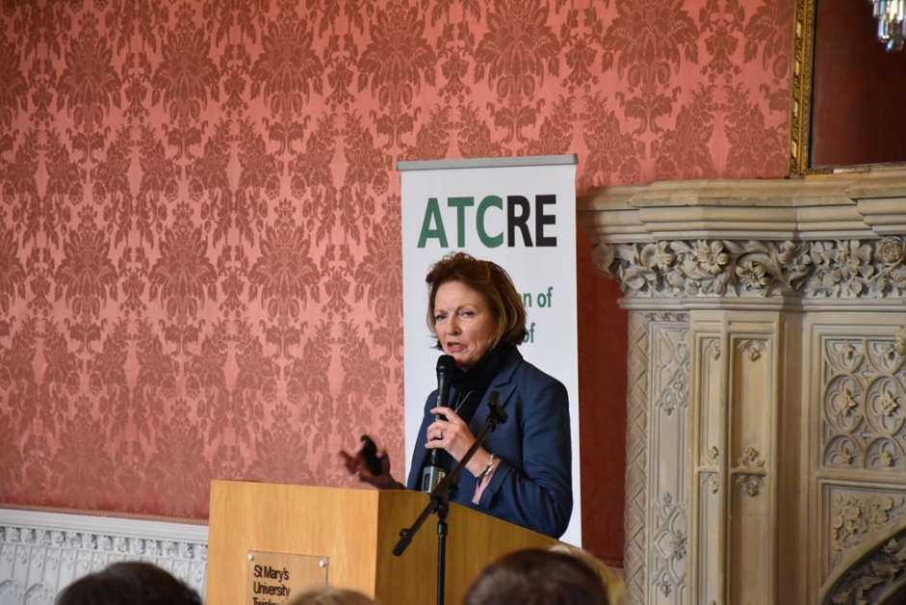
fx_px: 3965
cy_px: 302
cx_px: 453
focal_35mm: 158
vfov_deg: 8.7
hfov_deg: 13.0
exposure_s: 1/60
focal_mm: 105
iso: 1250
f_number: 5.6
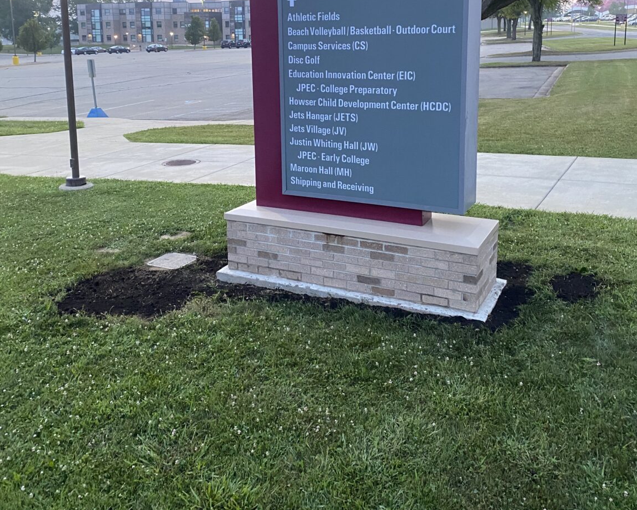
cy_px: 152
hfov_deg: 52.8
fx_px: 641
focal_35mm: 34
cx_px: 319
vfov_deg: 42.5
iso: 250
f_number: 1.8
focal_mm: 4.25
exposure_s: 1/60
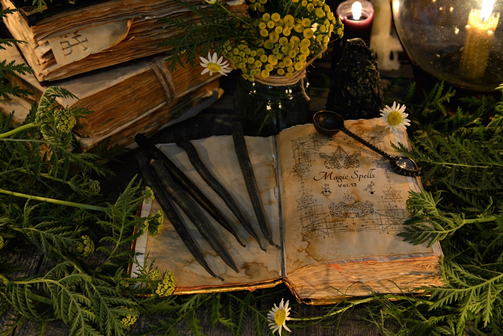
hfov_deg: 38.2
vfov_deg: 26.0
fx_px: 727
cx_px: 252
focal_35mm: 52
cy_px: 168
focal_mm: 52
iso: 125
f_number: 5
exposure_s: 1/1.25
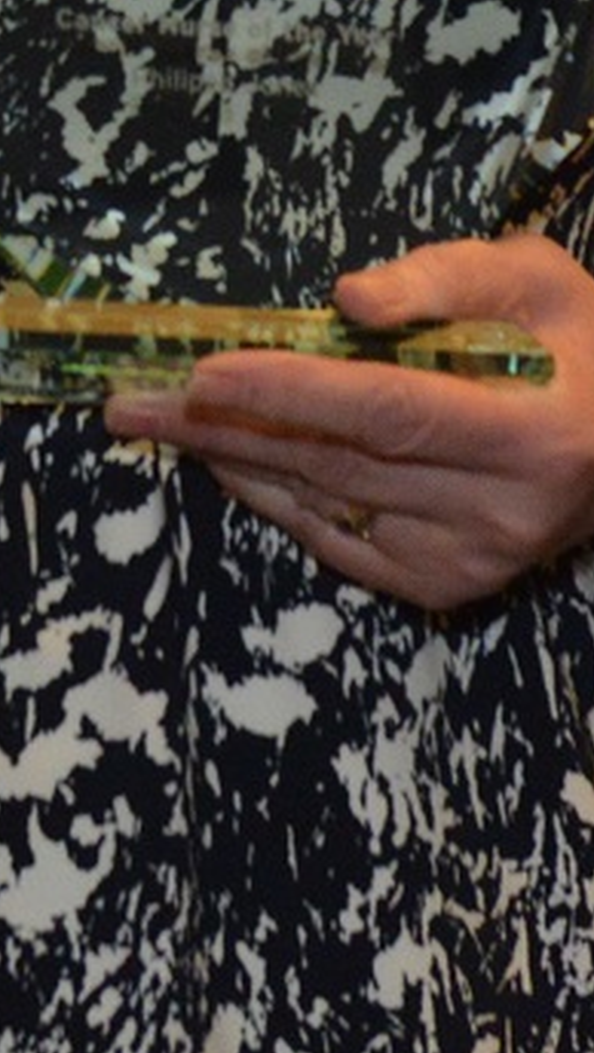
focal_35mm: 292
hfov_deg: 4.2
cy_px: -698
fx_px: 8160
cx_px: -18
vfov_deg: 7.2
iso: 3200
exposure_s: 1/125
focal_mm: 48
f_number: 5.6
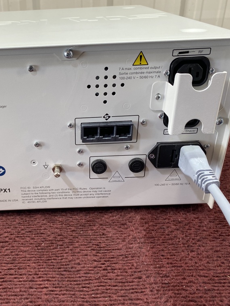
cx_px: 58
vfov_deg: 52.6
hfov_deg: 39.6
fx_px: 310
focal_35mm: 35
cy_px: 152
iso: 100
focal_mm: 4.25
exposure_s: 1/120
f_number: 1.8
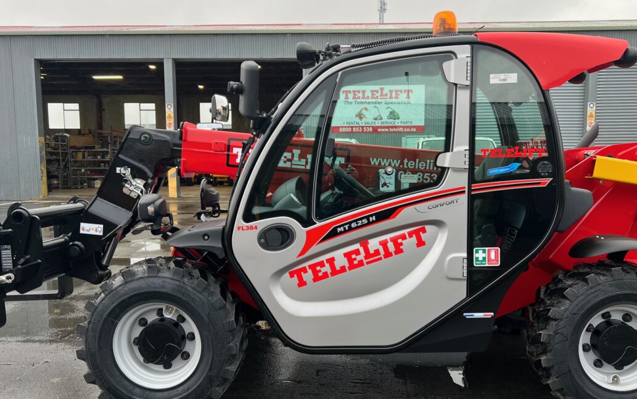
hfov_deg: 59.6
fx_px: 556
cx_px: 345
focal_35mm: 32
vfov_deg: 39.4
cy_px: 213
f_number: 1.5
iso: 40
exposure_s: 1/161
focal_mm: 5.7
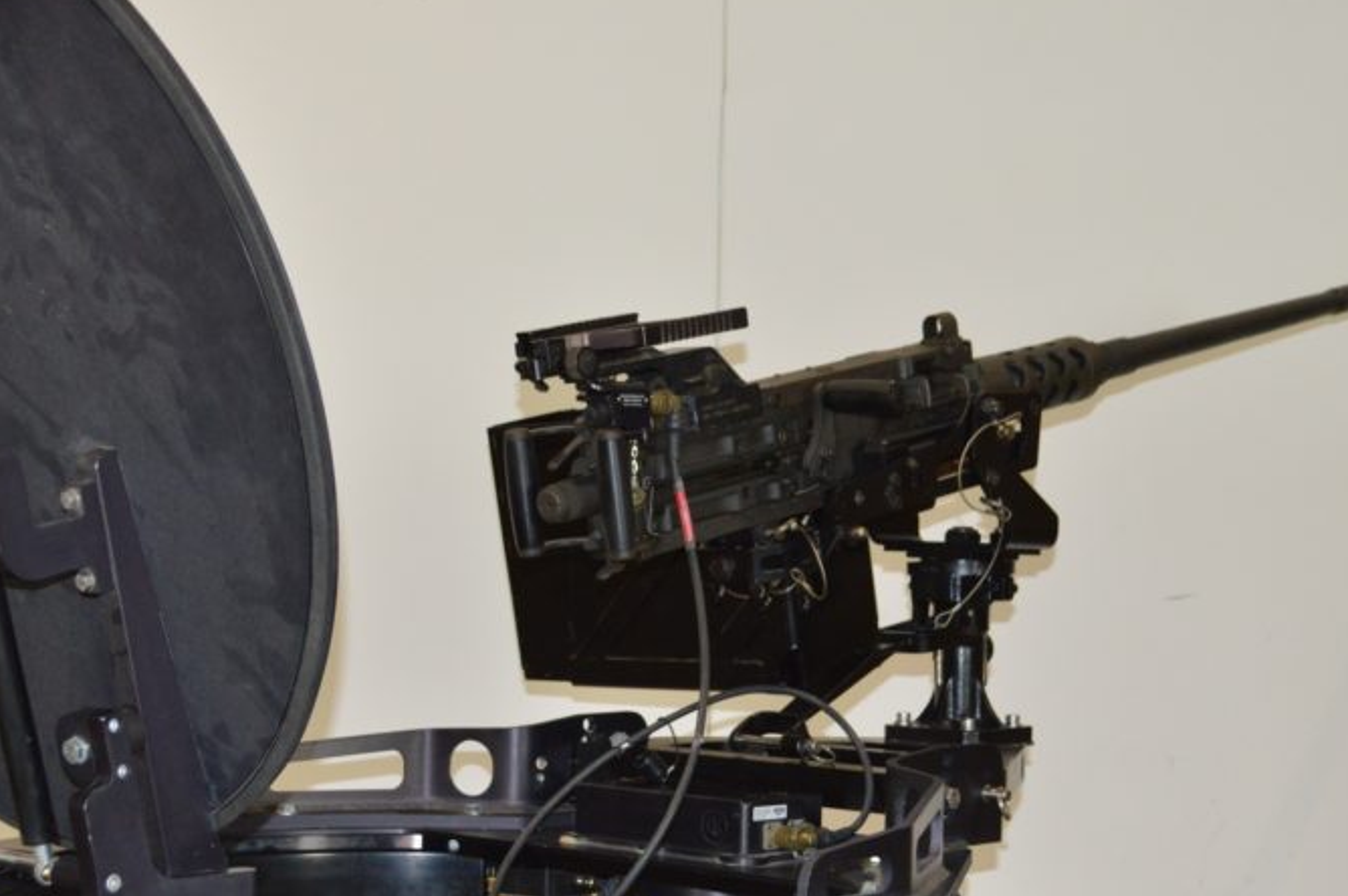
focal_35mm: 69
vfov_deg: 19.7
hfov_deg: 29.2
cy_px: 501
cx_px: 593
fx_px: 2581
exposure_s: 1/60
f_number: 4.5
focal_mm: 30
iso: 900
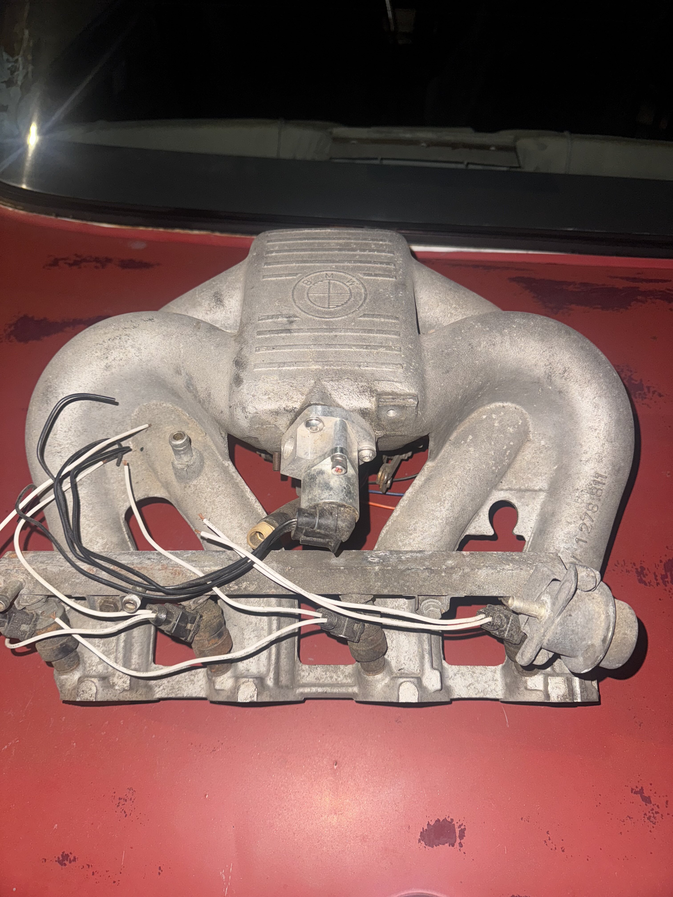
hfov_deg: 56.8
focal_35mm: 24
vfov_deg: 71.6
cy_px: 448
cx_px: 336
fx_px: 622
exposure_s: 1/7
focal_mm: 6.76
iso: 50
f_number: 1.78
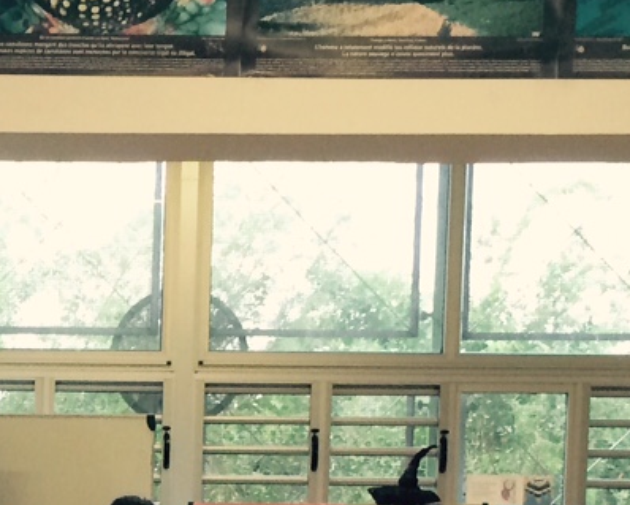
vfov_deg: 12.9
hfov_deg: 16.0
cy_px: 657
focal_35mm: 116
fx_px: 2164
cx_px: -89
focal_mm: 4.15
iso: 64
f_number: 2.2
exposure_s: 1/33
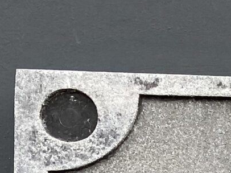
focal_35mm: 164
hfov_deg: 10.0
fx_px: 1094
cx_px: 620
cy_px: 520
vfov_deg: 7.8
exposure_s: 1/292
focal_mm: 4.25
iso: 32
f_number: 1.8
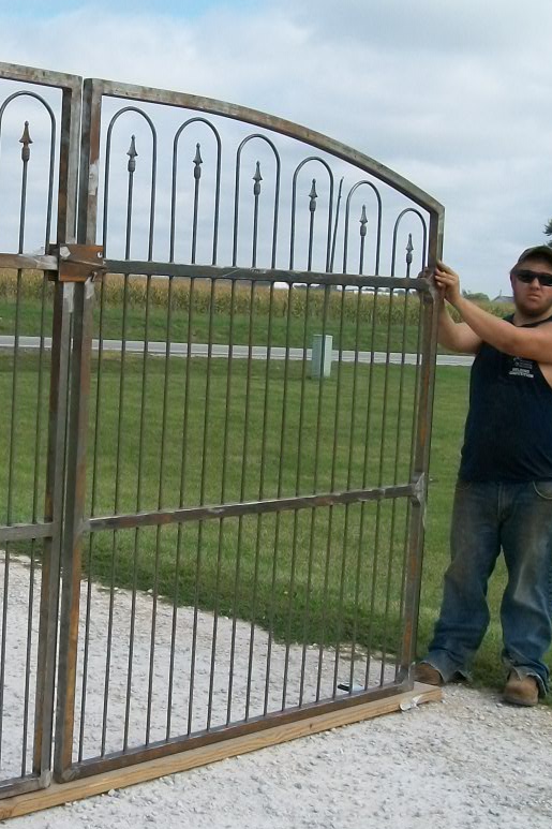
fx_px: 1427
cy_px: 429
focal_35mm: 62
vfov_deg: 32.4
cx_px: 0
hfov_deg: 21.2
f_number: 4.8
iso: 80
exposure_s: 1/500
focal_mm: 6
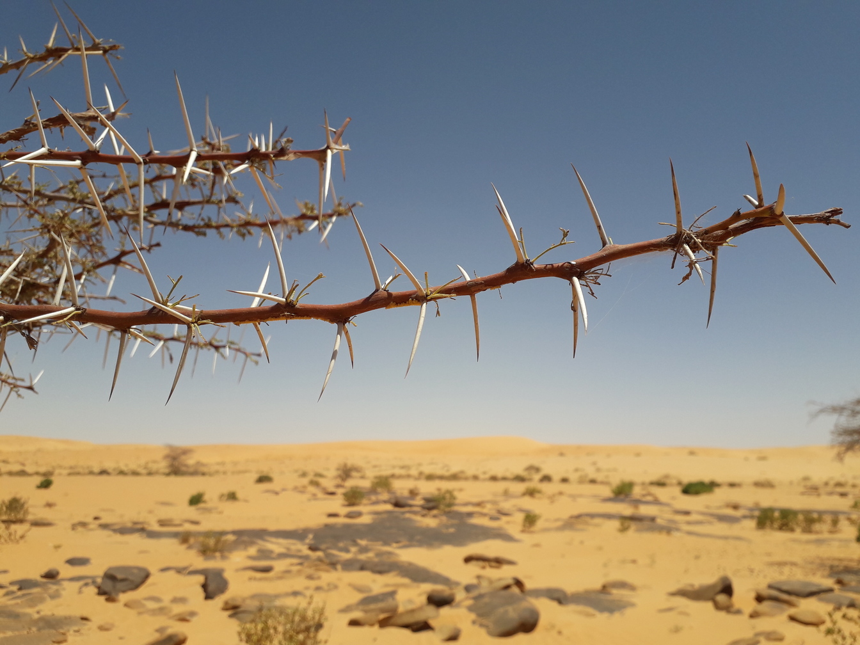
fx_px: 671
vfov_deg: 51.4
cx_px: 430
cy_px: 322
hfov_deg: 65.3
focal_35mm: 27
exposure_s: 1/3106
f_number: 1.9
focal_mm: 3.6
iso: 40
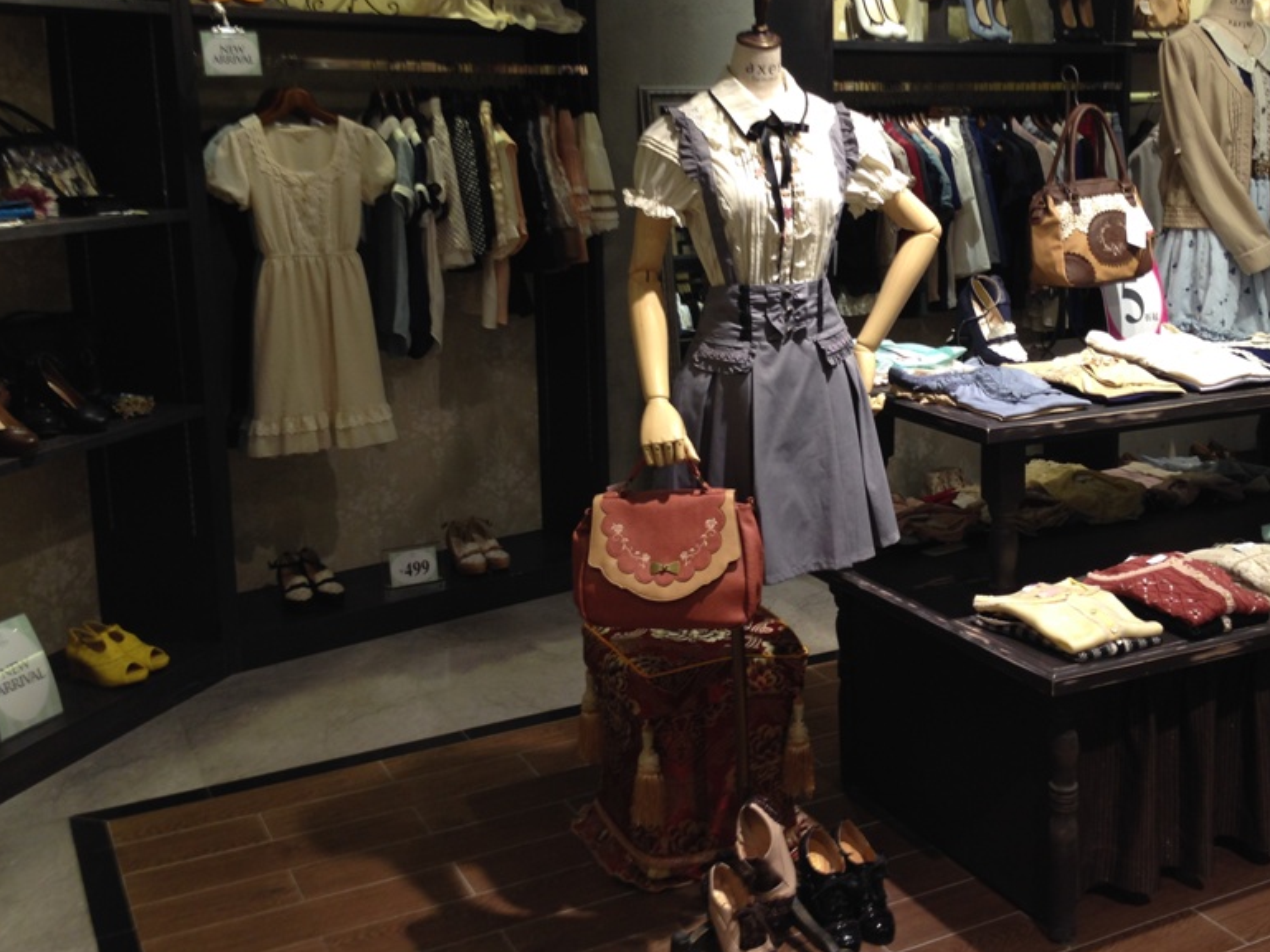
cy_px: 384
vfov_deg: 34.3
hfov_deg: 44.4
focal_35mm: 42
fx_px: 1541
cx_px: 794
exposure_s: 1/20
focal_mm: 4.12
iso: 50
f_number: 2.4
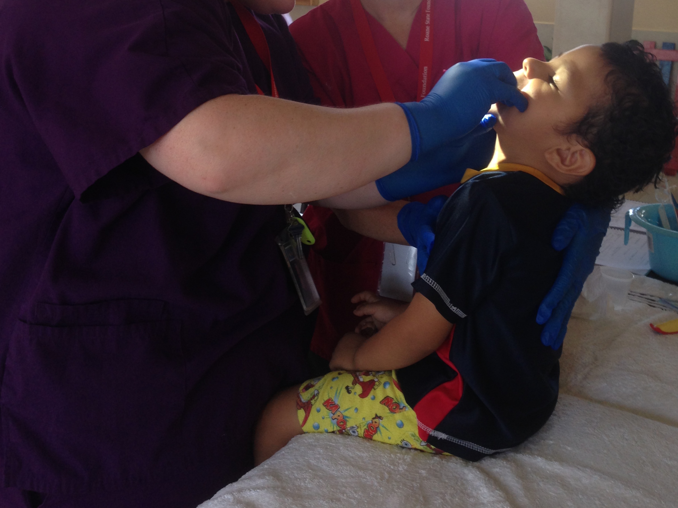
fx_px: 881
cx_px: 336
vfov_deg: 31.3
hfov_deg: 42.1
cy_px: 99
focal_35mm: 45
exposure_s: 1/30
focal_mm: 4.12
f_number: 2.4
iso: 50
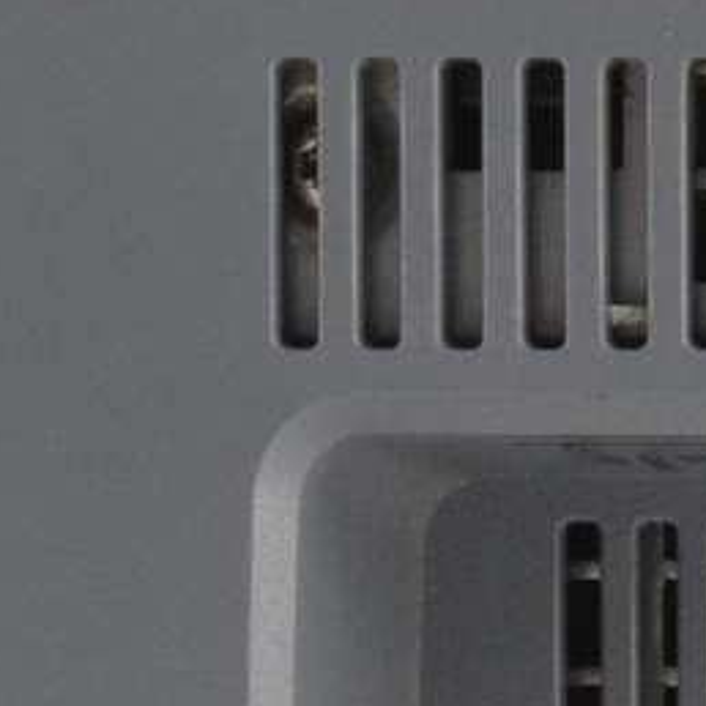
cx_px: 1576
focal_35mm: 332
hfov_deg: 5.1
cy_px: 729
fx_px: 7661
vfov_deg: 5.3
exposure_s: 1/60
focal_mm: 42
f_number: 18
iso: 1600
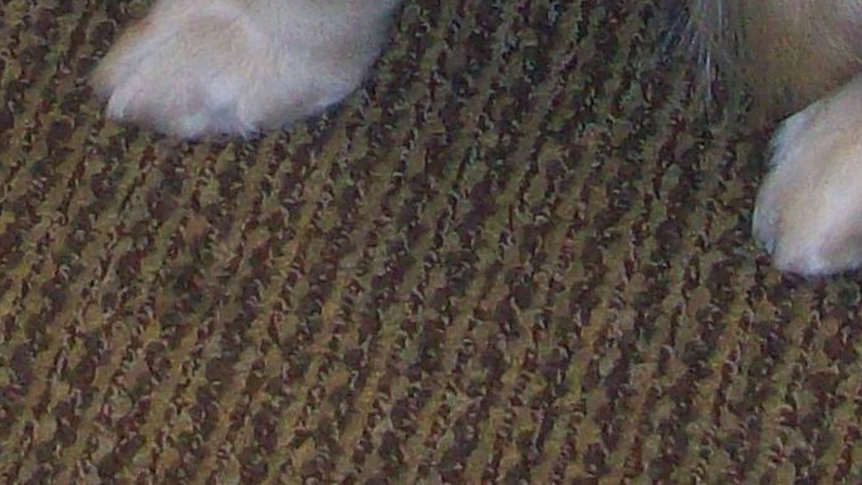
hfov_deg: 12.1
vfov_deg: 6.3
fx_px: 4046
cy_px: -1022
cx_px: 255
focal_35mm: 177
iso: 160
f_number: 2.8
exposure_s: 1/60
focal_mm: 5.7
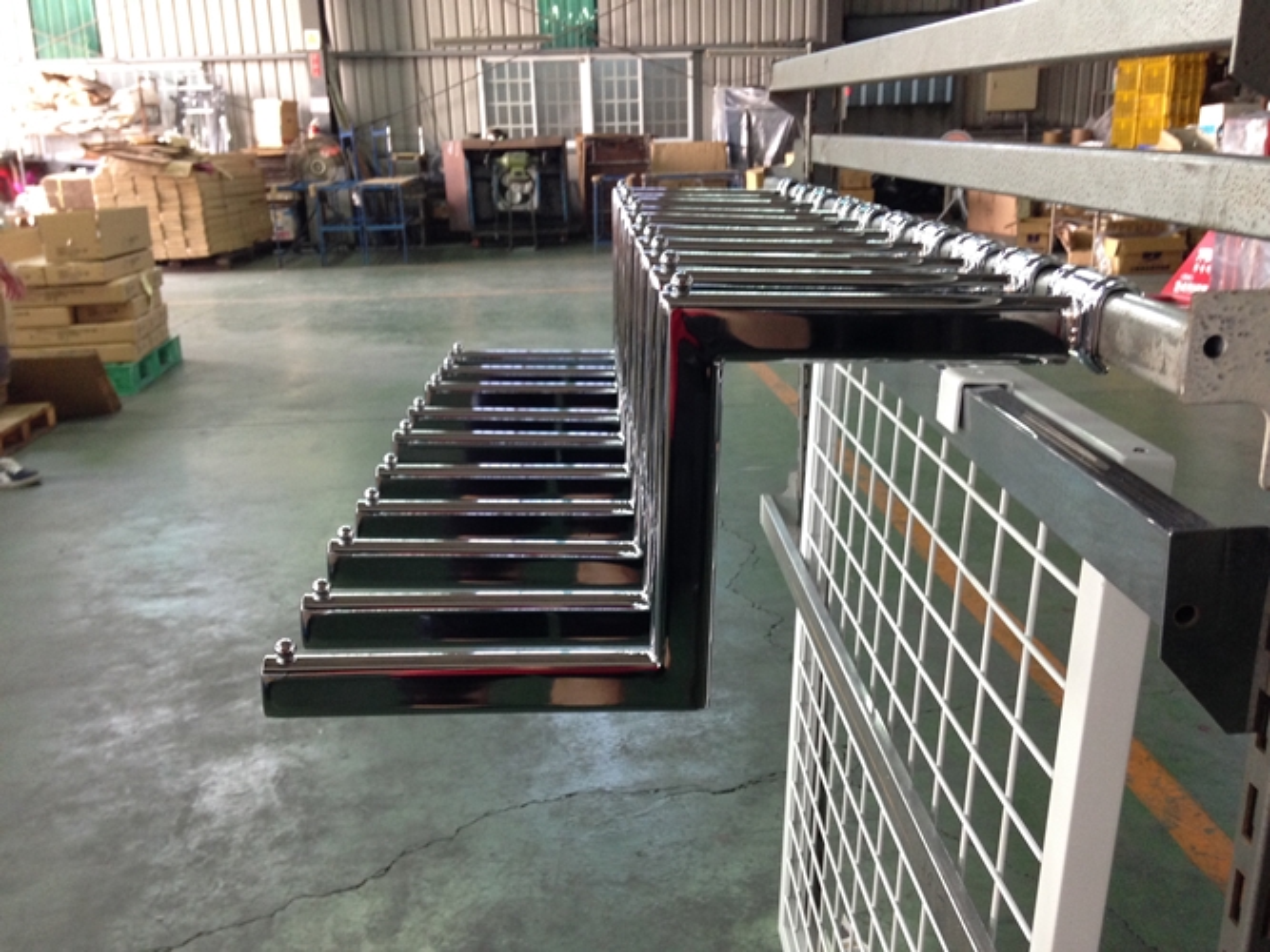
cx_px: 635
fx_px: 1210
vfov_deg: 42.9
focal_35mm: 33
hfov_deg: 55.4
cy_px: 476
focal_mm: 4.12
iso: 160
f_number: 2.4
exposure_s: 1/20
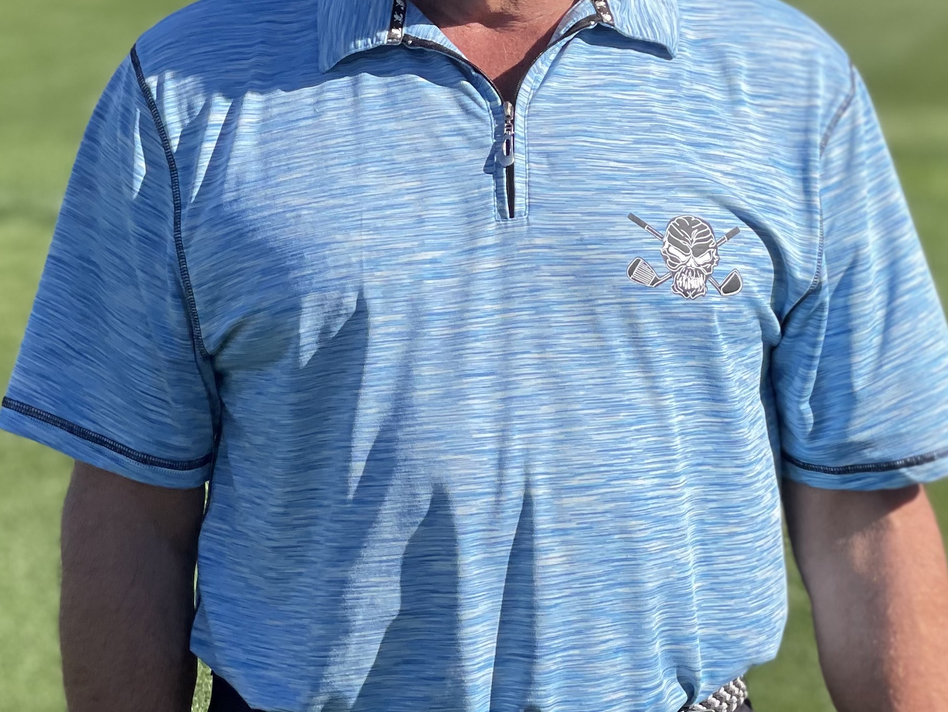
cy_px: 207
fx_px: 3862
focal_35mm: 141
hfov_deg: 14.0
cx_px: 467
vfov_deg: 10.5
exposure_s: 1/1085
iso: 32
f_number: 2.2
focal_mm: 7.5
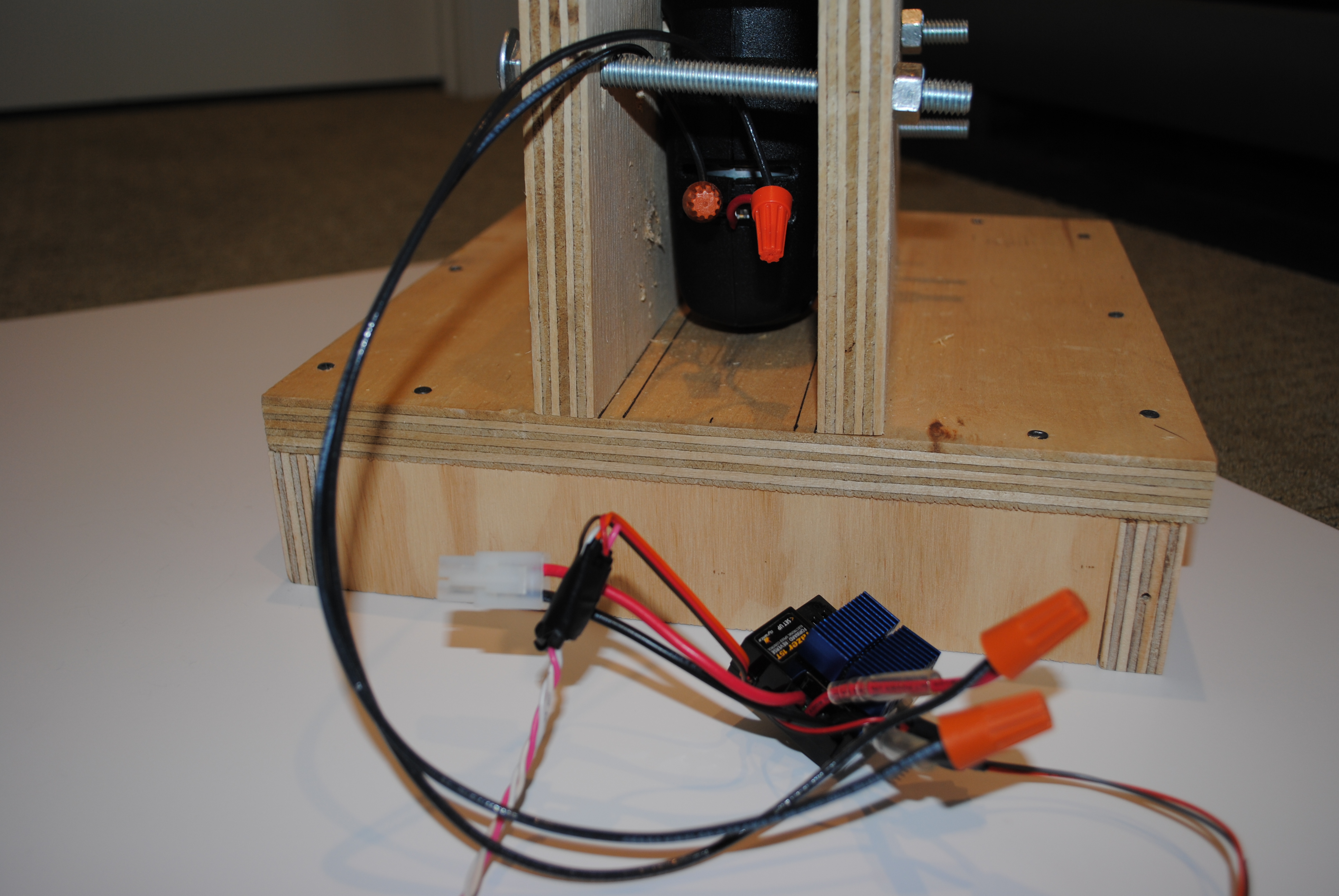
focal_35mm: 36
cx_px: 670
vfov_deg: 37.0
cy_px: 448
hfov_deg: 53.1
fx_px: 1341
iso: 100
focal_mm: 24
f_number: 4
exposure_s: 1/60
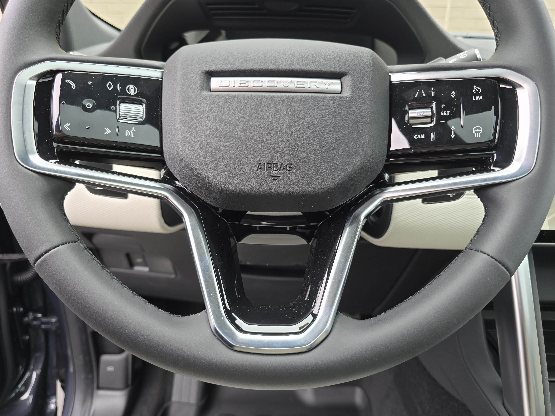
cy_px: 208
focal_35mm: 23
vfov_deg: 58.9
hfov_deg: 73.9
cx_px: 278
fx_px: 369
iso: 25
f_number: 1.7
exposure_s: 1/64.9
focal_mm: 6.3
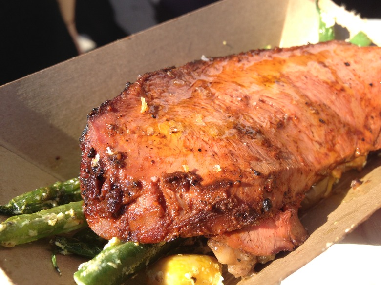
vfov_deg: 40.7
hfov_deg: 52.6
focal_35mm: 35
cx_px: 190
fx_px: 385
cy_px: 142
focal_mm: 4.28
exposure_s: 1/635
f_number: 2.4
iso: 50
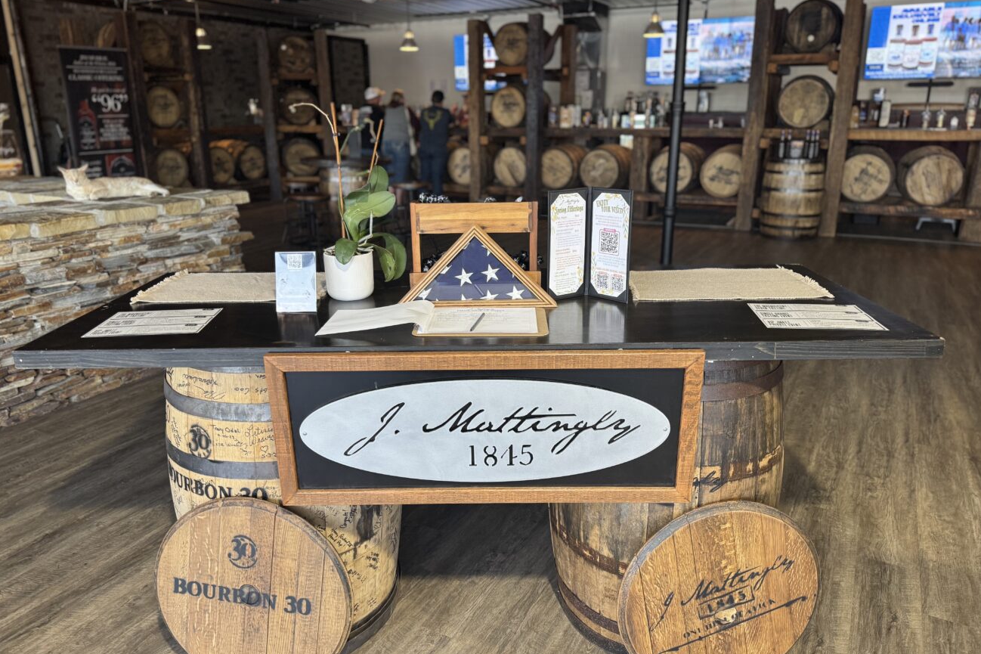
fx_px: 681
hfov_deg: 71.5
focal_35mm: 25
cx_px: 490
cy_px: 312
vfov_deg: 51.3
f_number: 1.78
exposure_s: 1/120
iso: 200
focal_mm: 6.76
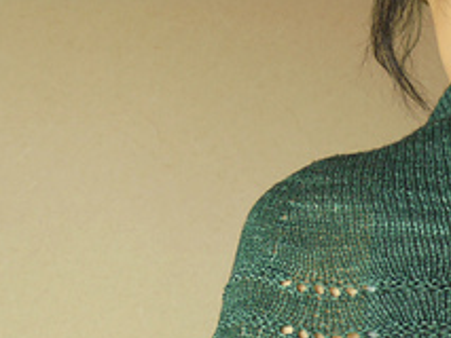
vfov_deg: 14.3
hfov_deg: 19.4
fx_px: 1317
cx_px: 241
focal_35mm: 101
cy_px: 392
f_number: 4.5
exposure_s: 1/30
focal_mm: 7.8
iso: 100
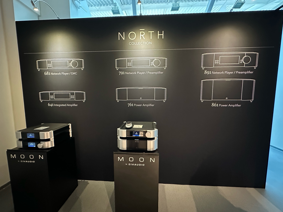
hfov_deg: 102.1
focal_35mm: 14
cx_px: 142
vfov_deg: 85.7
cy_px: 106
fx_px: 114
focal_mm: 2.22
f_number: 2.2
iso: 1250
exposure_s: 1/34
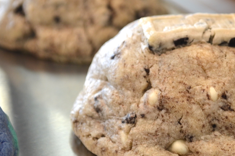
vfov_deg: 11.1
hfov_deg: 16.6
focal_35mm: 123
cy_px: 73
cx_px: 183
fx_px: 803
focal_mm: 48
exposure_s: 1/100
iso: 400
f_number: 5.6
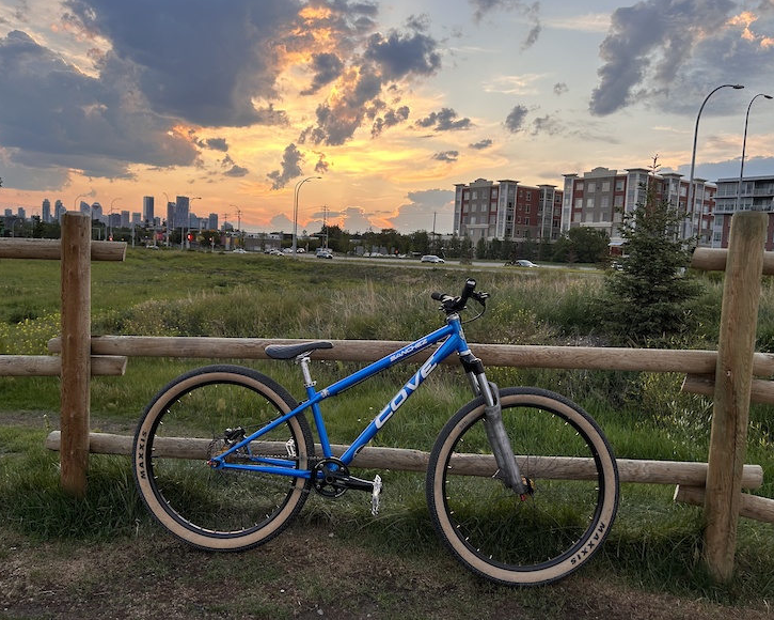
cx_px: 365
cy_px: 300
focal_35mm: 28
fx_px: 641
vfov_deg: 51.5
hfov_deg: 62.2
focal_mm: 5.7
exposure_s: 1/206
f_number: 1.5
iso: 40
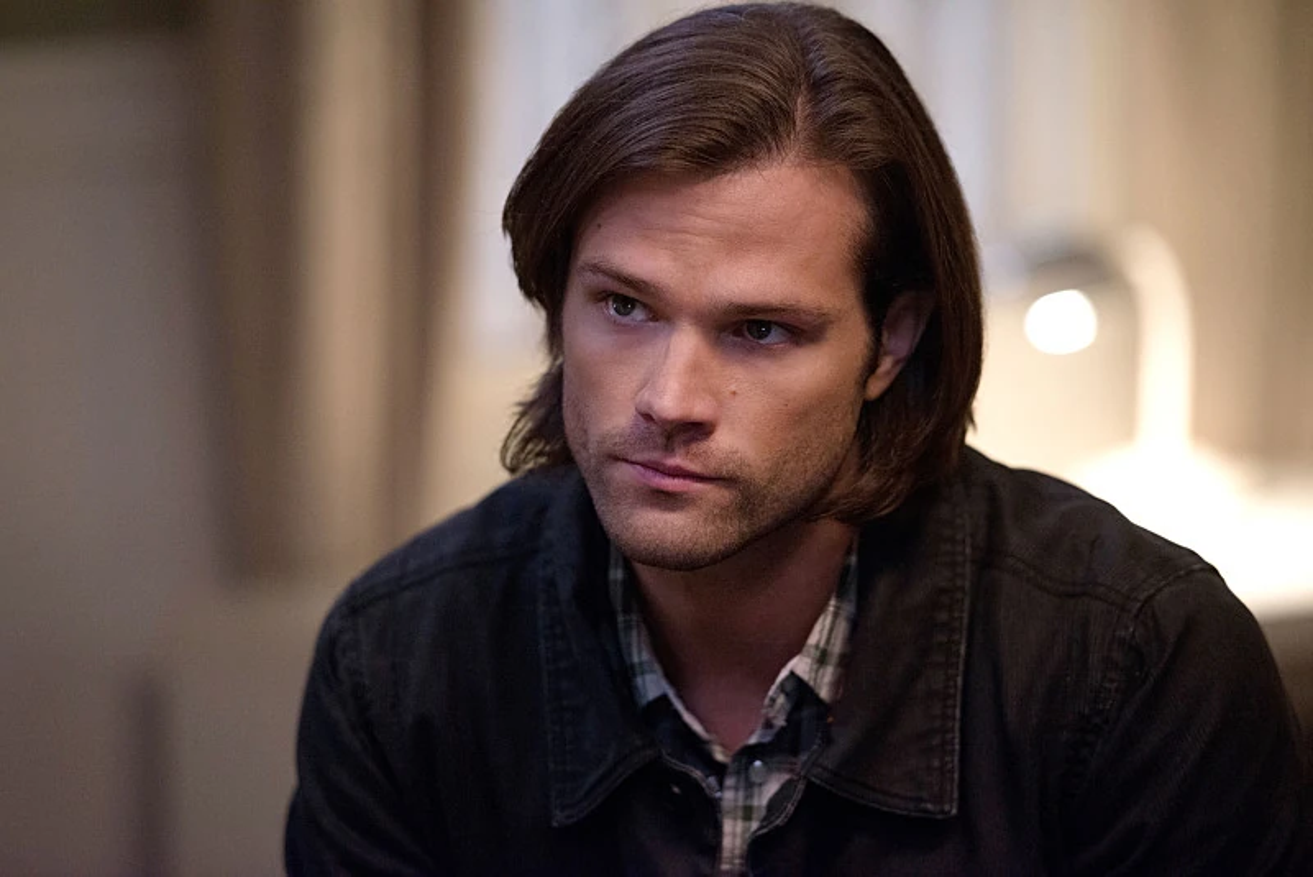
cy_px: 438
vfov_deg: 7.6
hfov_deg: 11.4
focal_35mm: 180
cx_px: 656
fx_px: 6567
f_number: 2.8
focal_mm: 180
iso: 3200
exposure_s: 1/125
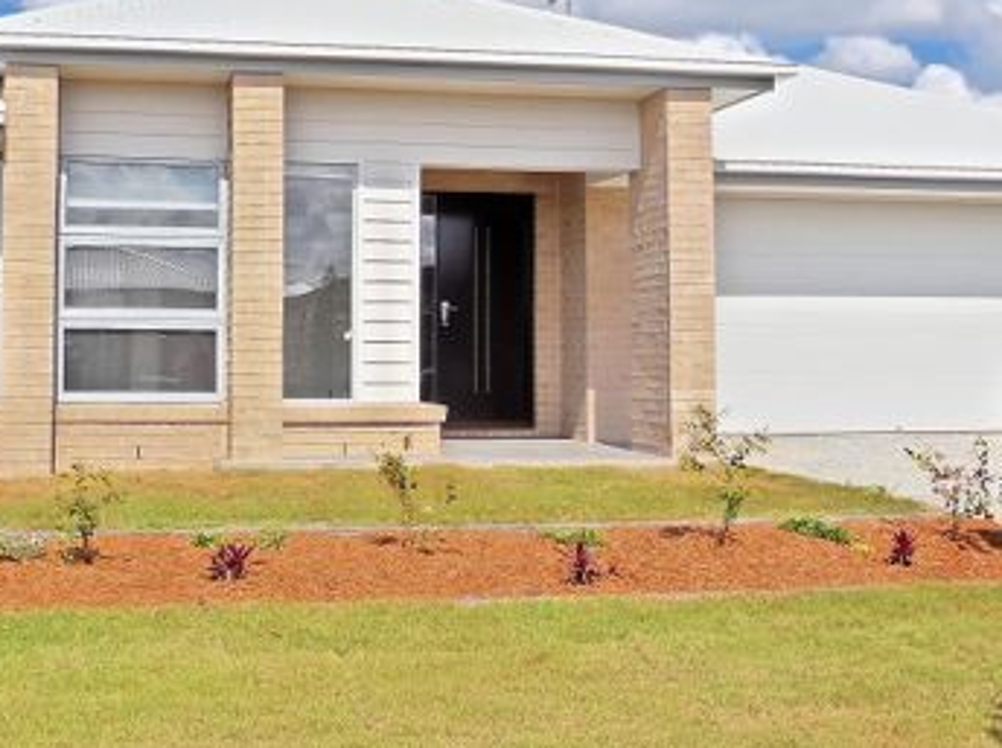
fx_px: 1387
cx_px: 408
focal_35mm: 48
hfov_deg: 39.6
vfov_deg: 29.8
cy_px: 196
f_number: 6.5
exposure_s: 1/640
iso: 125
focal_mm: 5.3
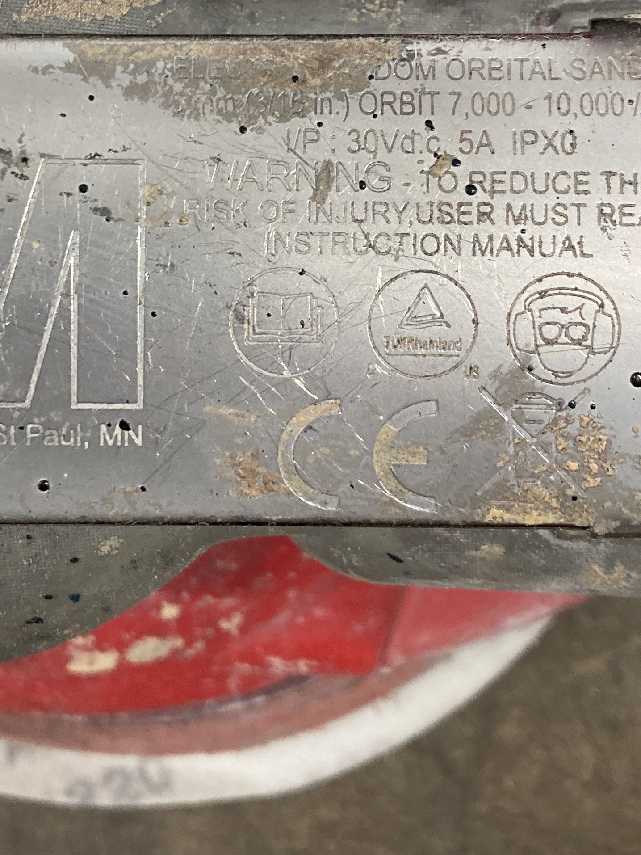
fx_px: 1457
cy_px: 164
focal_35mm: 59
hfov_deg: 24.7
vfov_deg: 31.8
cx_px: 211
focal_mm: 3.99
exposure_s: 1/60
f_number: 1.8
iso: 125
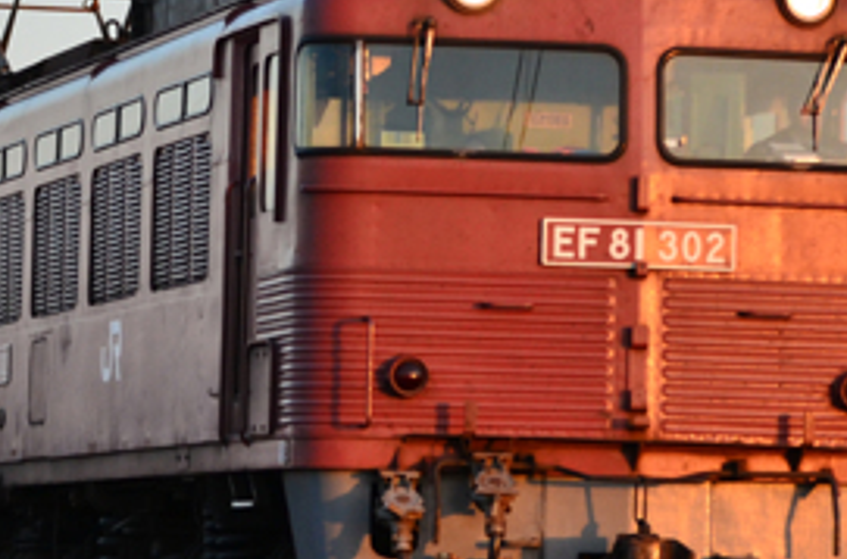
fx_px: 6475
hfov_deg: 7.5
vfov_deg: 4.9
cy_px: 283
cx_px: 84
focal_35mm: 276
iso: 500
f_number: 3.5
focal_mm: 78
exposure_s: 1/800
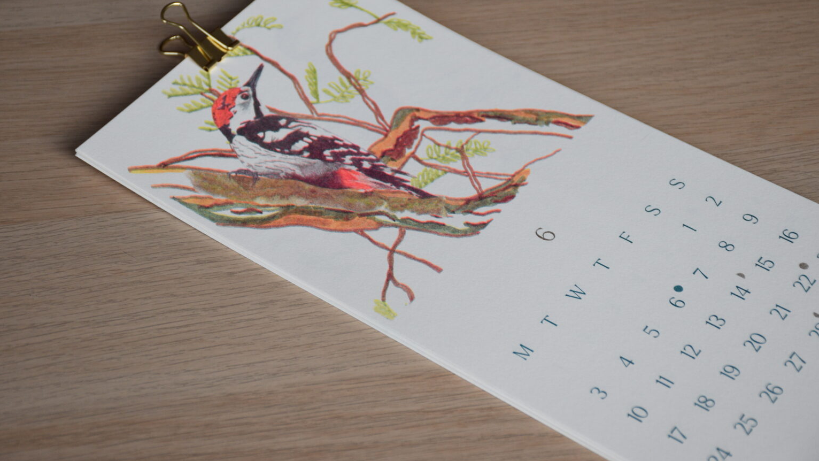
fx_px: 2259
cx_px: 410
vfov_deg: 11.6
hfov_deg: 20.6
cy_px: 201
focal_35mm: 104
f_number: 6.3
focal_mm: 66
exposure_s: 1/160
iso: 400
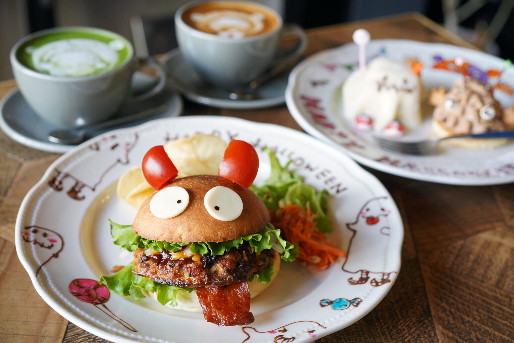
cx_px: 257
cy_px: 172
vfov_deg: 27.0
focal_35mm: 50
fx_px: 714
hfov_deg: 39.6
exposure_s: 1/160
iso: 2500
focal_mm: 50
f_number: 4.5
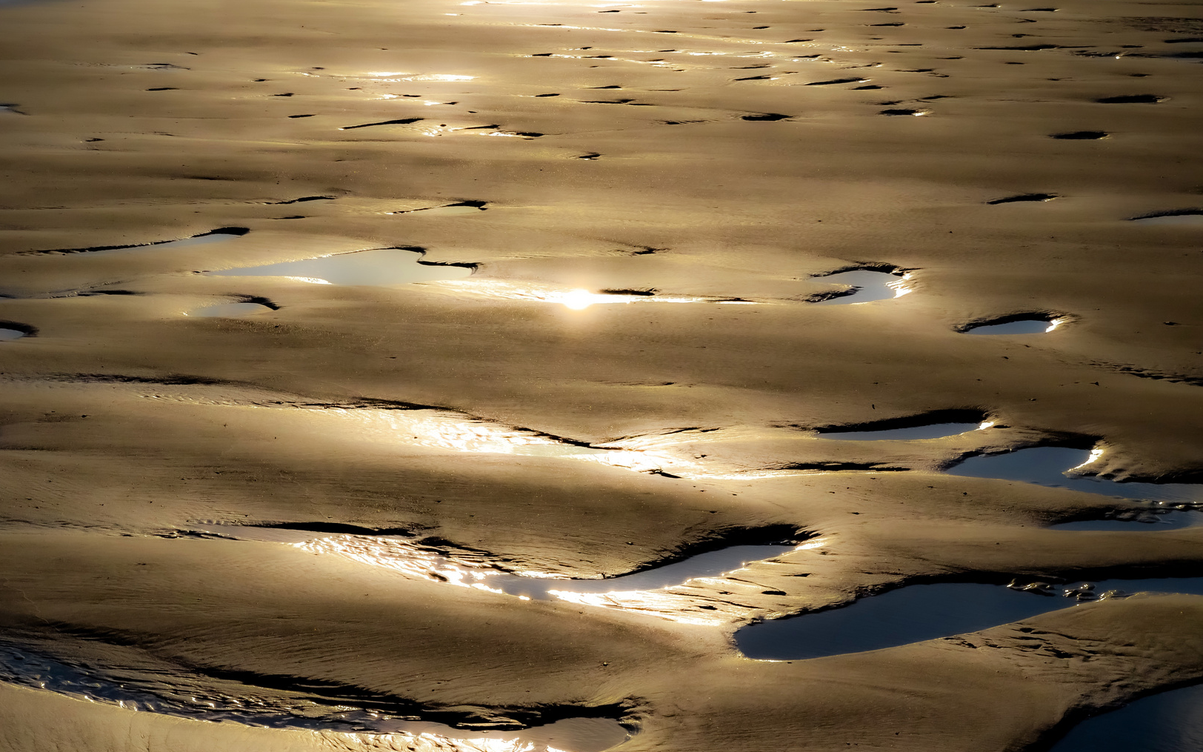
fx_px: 3115
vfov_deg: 13.8
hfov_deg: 21.9
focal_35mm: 95
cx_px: 600
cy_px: 355
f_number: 22
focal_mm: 62
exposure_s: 1/2000
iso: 1000
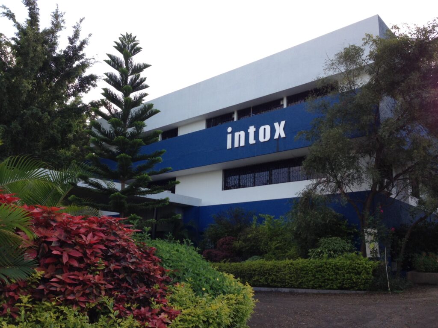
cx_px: 219
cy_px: 164
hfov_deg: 55.4
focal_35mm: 33
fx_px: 418
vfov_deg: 42.9
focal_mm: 4.13
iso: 50
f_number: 2.4
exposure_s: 1/343
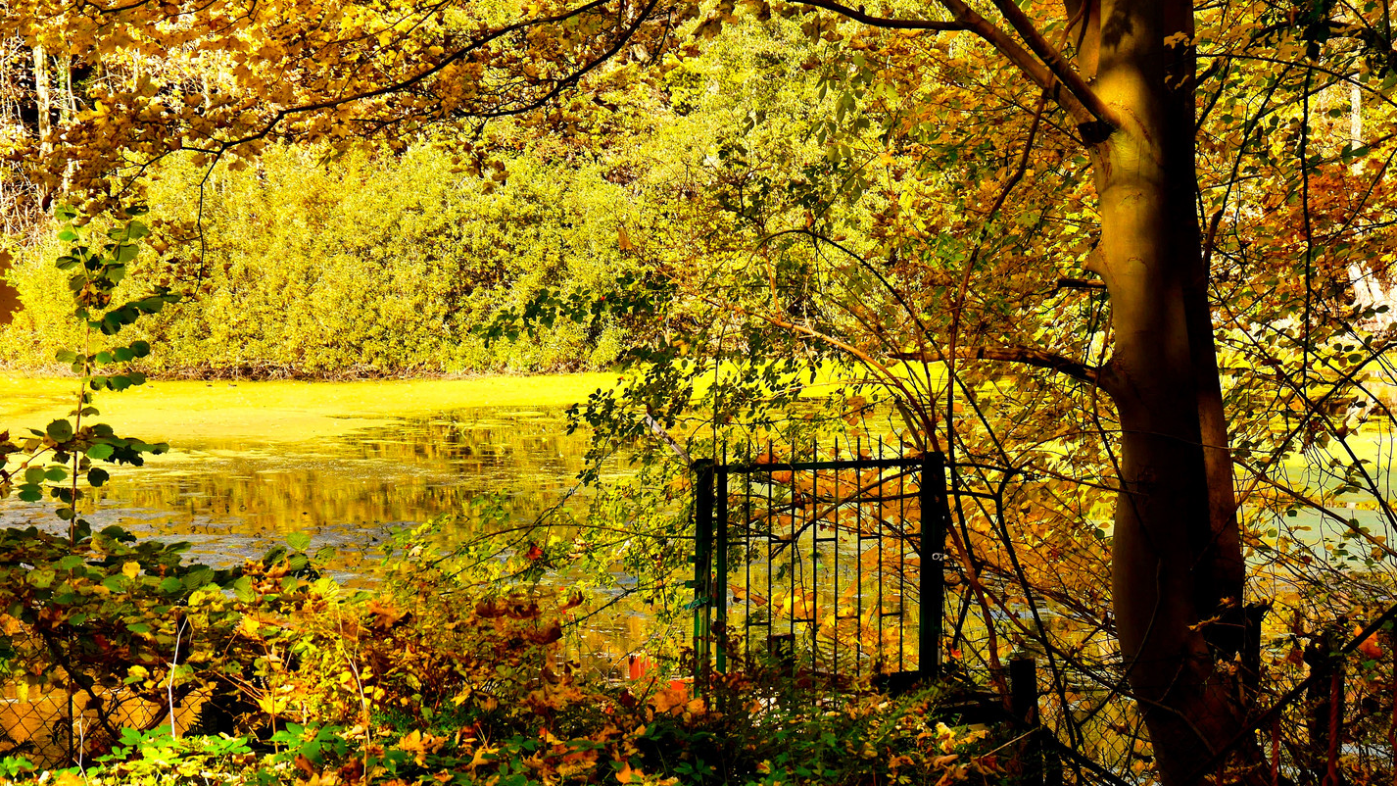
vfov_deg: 13.7
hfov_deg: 24.2
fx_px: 3260
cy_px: 453
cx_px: 702
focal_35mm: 88
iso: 160
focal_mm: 40
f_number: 5.6
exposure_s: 1/200
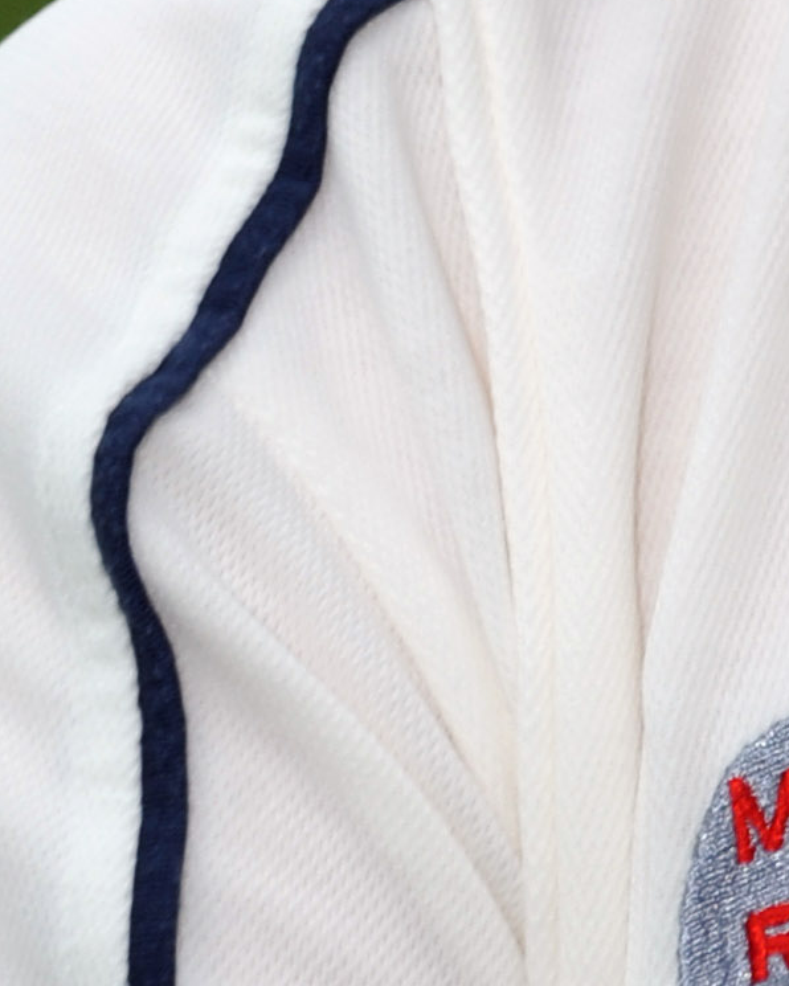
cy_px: -1089
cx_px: 1767
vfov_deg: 3.0
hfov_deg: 2.4
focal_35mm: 643
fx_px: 18769
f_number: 10
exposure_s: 1/250
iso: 400
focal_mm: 120
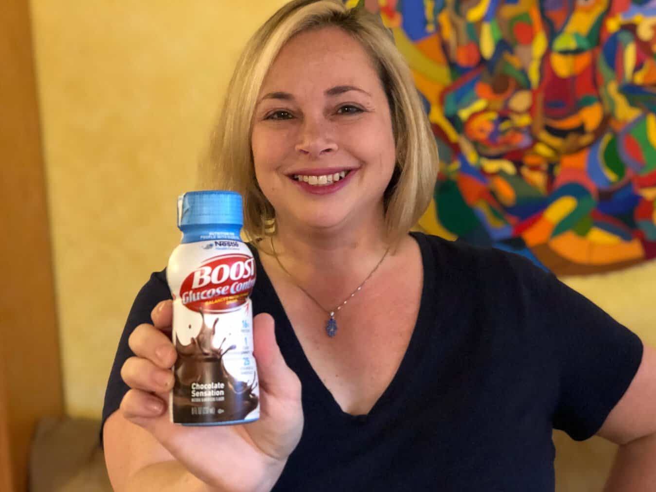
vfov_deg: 25.2
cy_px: 249
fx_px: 1099
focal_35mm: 58
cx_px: 333
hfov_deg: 33.2
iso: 1000
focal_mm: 6.6
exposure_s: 1/30
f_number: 2.8
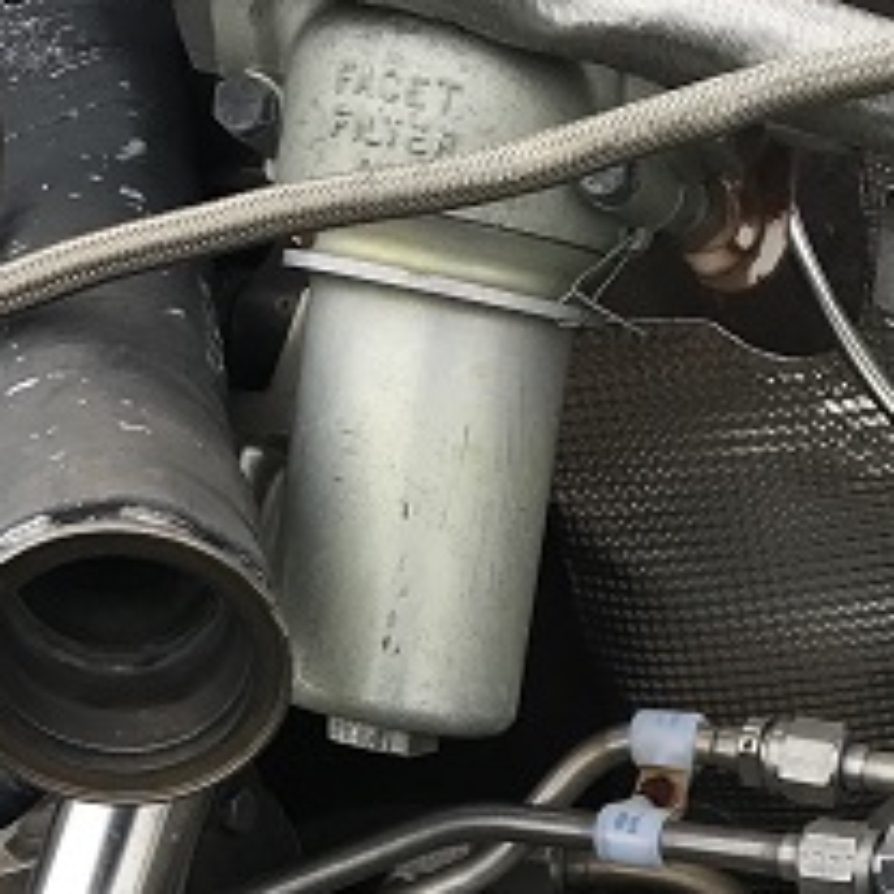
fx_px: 2805
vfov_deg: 16.7
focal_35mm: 96
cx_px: 1008
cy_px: 1274
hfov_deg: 17.4
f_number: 1.8
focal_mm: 3.99
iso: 20
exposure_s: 1/647
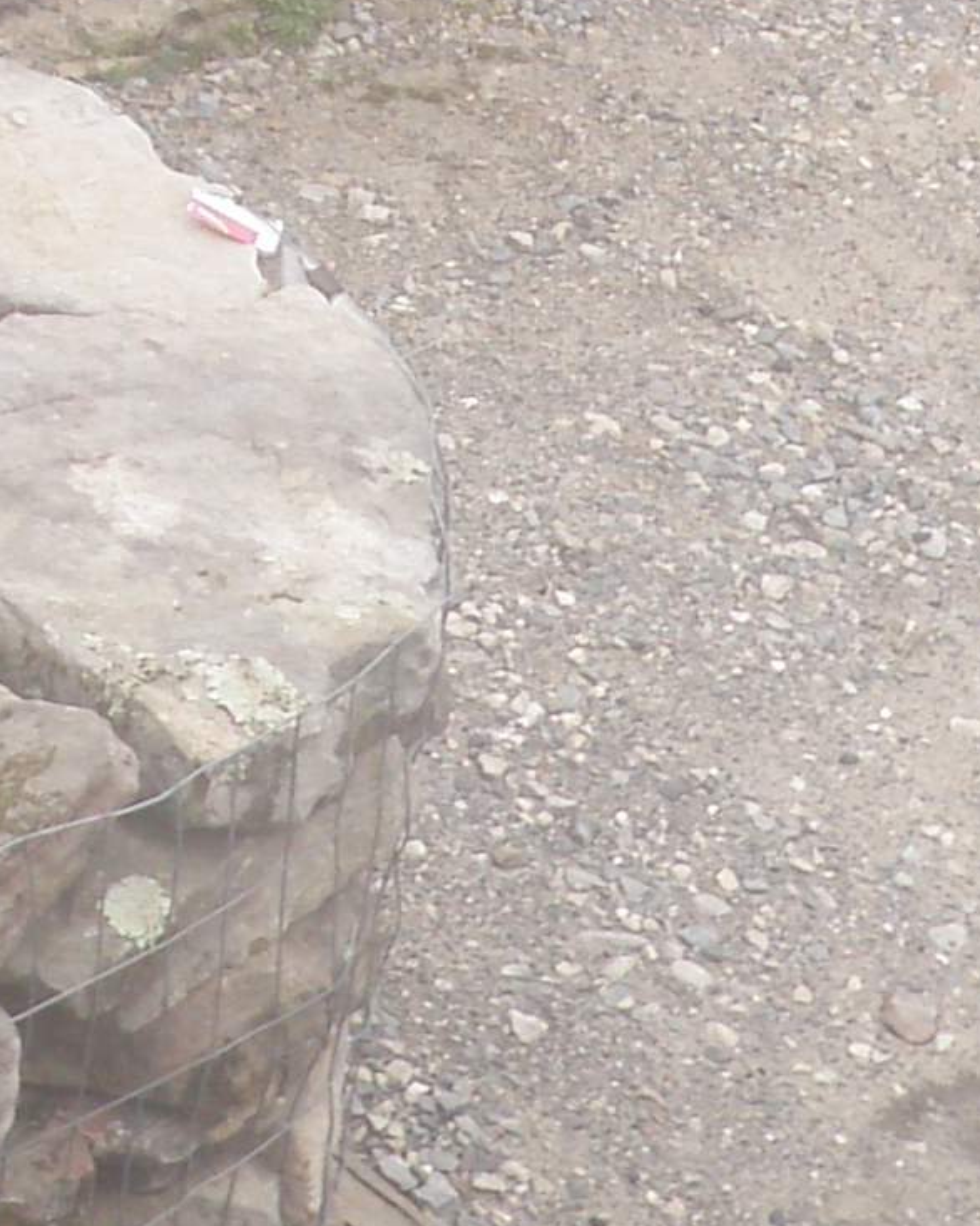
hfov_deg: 10.7
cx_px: -736
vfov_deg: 13.2
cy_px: -733
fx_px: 4933
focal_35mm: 136
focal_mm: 5
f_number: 3.5
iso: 50
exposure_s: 1/60
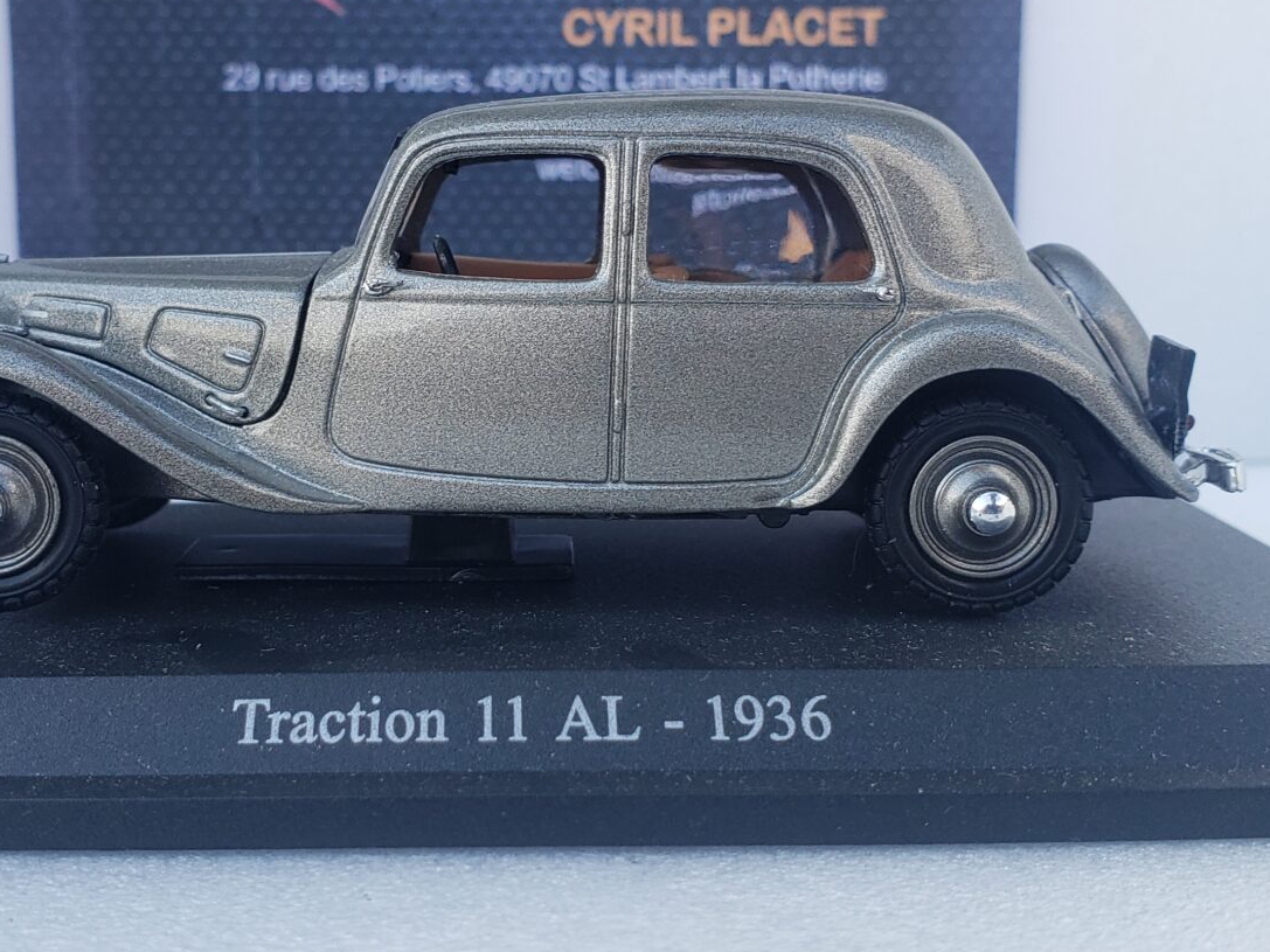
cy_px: 397
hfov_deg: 38.8
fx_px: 1798
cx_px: 518
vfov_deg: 29.6
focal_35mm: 49
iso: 50
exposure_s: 1/263
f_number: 2.4
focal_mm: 4.3
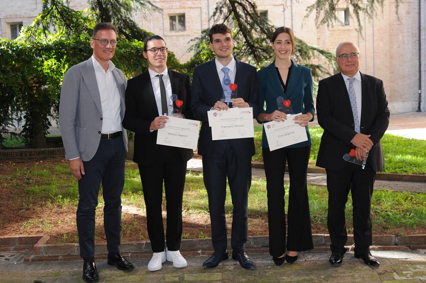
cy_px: 142
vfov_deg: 36.8
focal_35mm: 36
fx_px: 425
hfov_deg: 53.2
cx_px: 213
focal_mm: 24
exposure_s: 1/125
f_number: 5
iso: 250
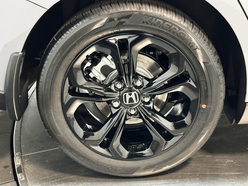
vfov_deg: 30.3
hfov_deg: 39.7
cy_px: 93
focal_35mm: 48
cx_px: 124
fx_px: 344
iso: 640
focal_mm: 6.86
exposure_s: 1/20
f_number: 1.78
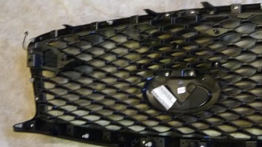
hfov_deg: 39.5
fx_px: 347
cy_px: 96
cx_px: 214
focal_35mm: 50
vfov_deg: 23.8
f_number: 3.3
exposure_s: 1/15
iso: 400
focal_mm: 4.7
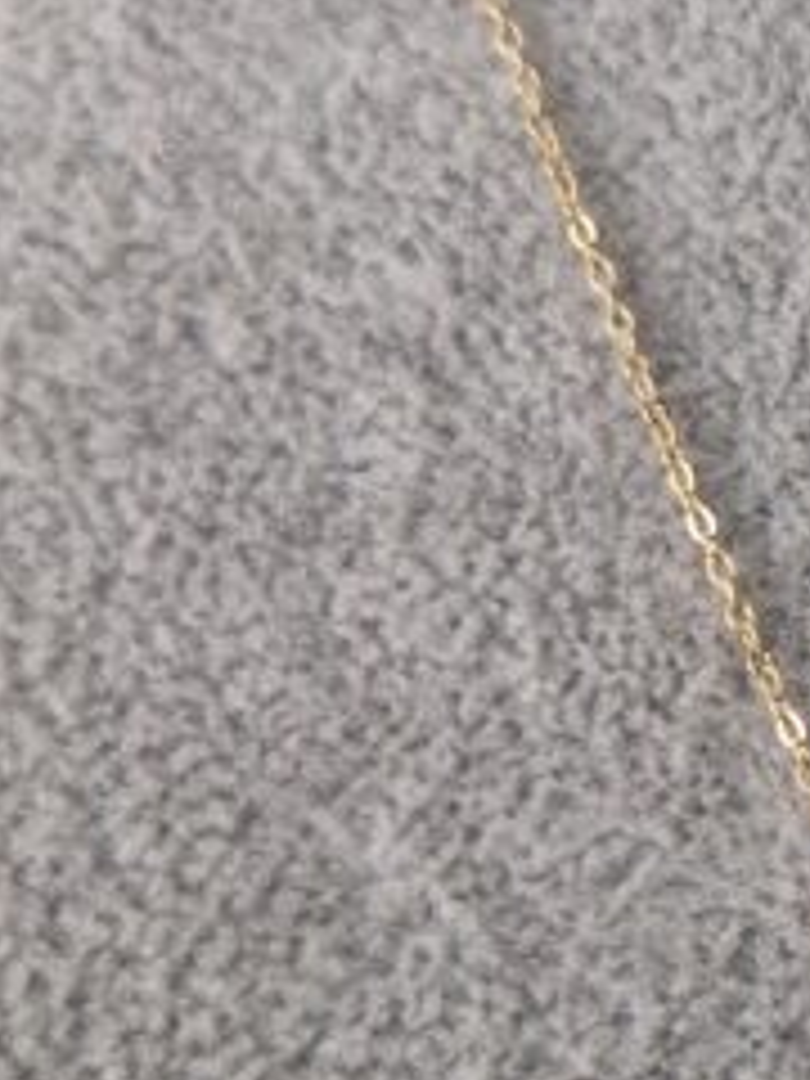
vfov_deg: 20.0
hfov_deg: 14.2
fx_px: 3058
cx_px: 1170
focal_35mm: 98
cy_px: 711
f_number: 1.8
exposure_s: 1/100
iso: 50
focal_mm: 5.4
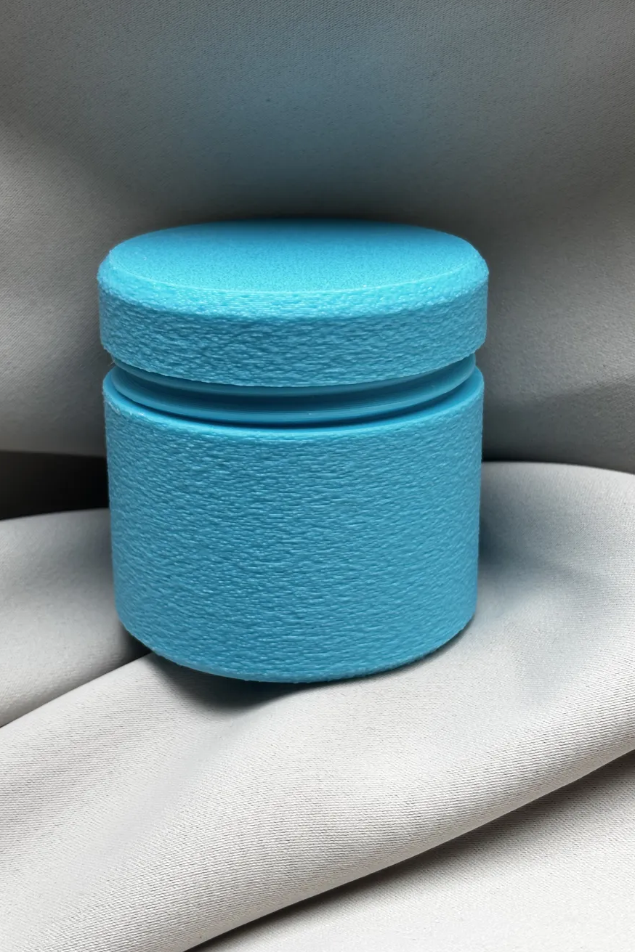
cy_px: 478
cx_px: 292
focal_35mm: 55
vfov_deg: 36.2
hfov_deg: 24.6
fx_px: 1455
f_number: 1.6
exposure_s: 1/172
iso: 50
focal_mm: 5.96
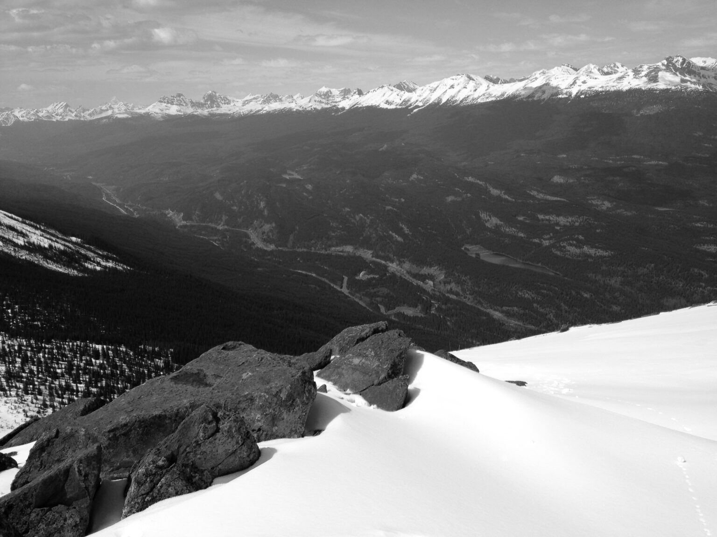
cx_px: 358
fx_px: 684
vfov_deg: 42.9
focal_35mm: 33
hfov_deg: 55.4
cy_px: 268
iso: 50
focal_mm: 4.12
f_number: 2.4
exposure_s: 1/3623
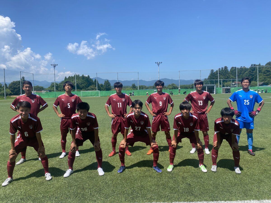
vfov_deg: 53.1
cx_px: 136
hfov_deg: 67.3
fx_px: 204
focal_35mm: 26
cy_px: 102
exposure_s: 1/2105
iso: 32
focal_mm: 4.25
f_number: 1.8
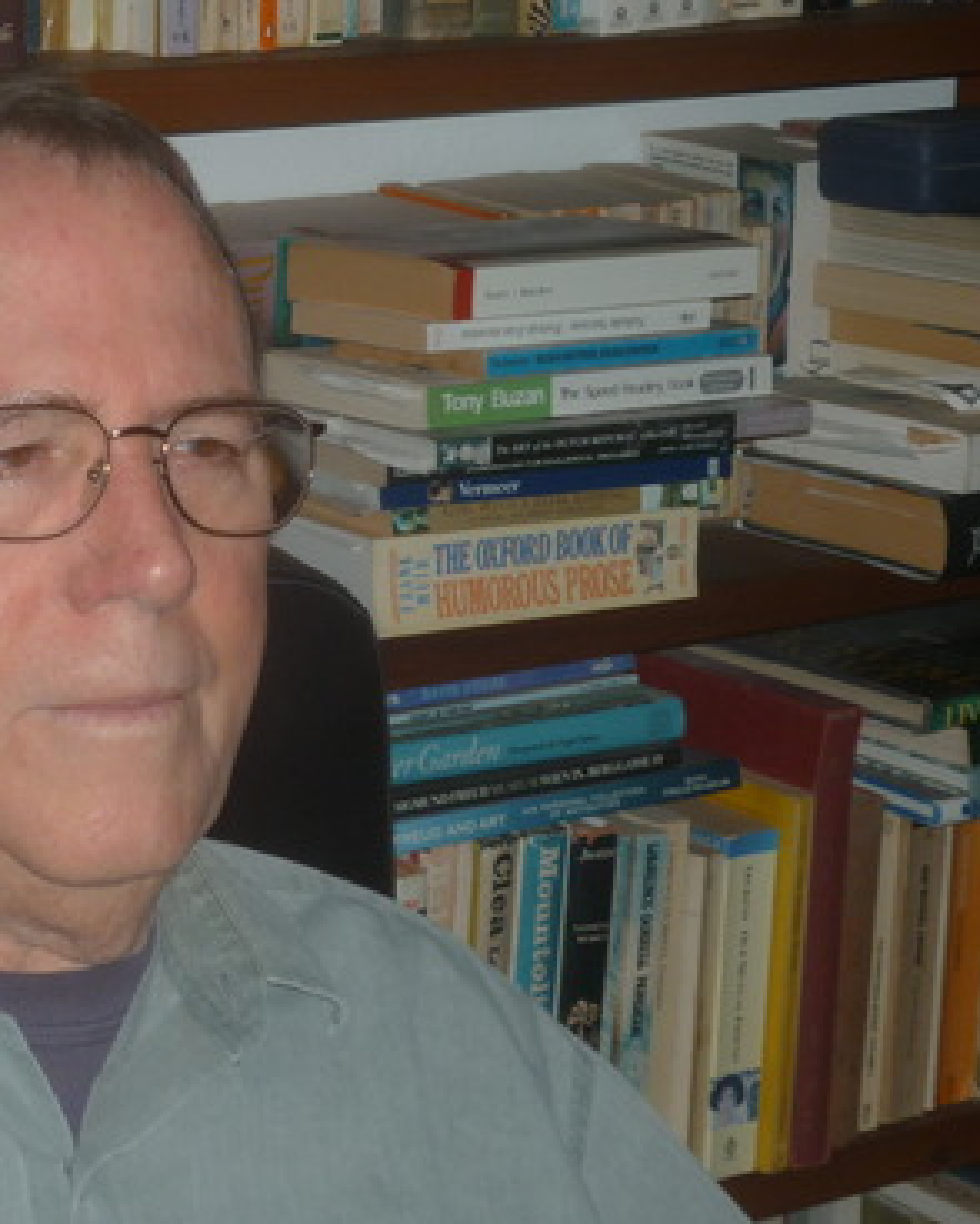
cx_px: 47
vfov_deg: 16.1
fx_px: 4311
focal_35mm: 119
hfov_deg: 12.8
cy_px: 512
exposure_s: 1/125
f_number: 3.8
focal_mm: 10.6
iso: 100
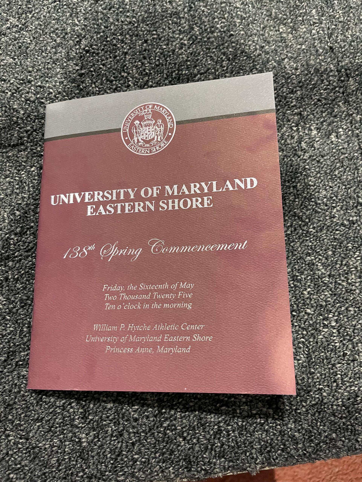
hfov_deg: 53.1
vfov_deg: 67.3
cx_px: 181
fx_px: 363
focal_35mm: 26
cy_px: 241
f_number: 1.6
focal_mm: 5.1
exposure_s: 1/57
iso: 500
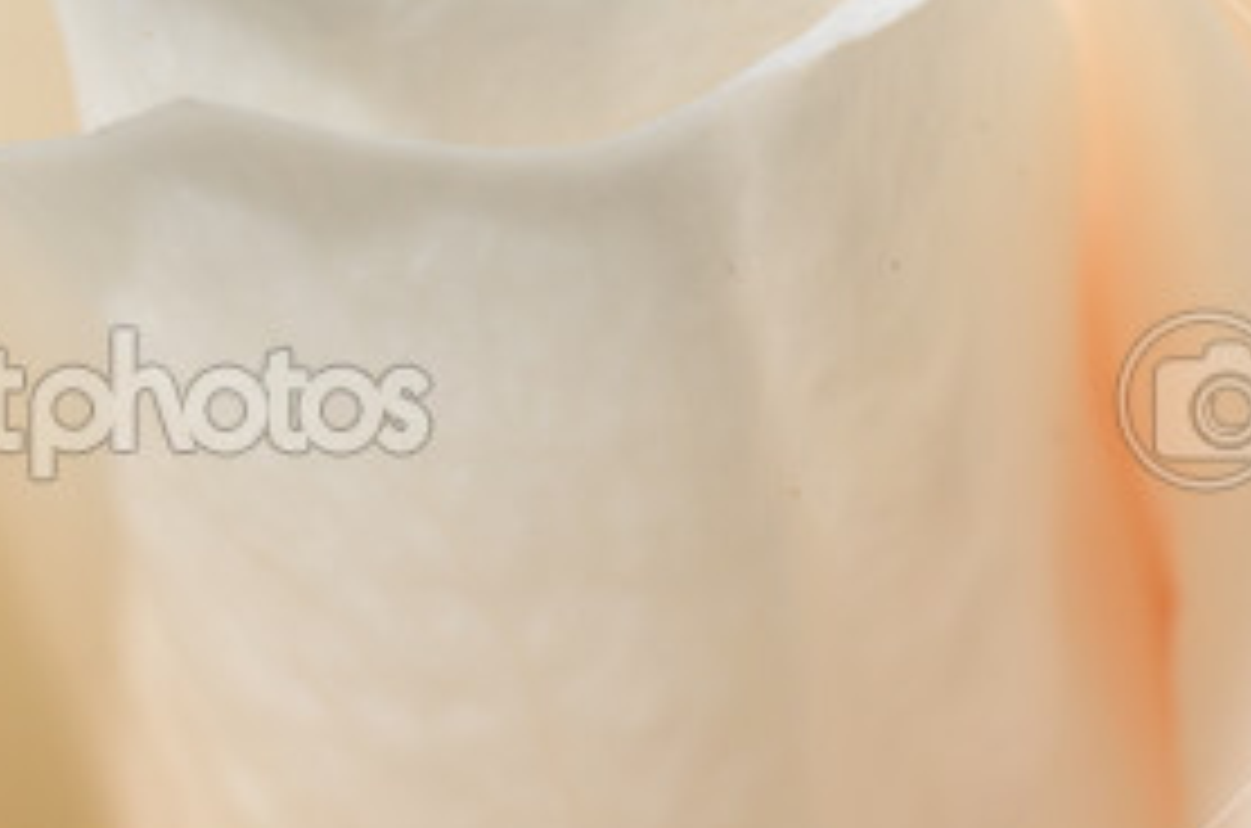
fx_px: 7662
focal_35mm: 221
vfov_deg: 6.2
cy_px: 405
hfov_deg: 9.2
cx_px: 1629
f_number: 13
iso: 100
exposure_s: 1/250
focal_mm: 40
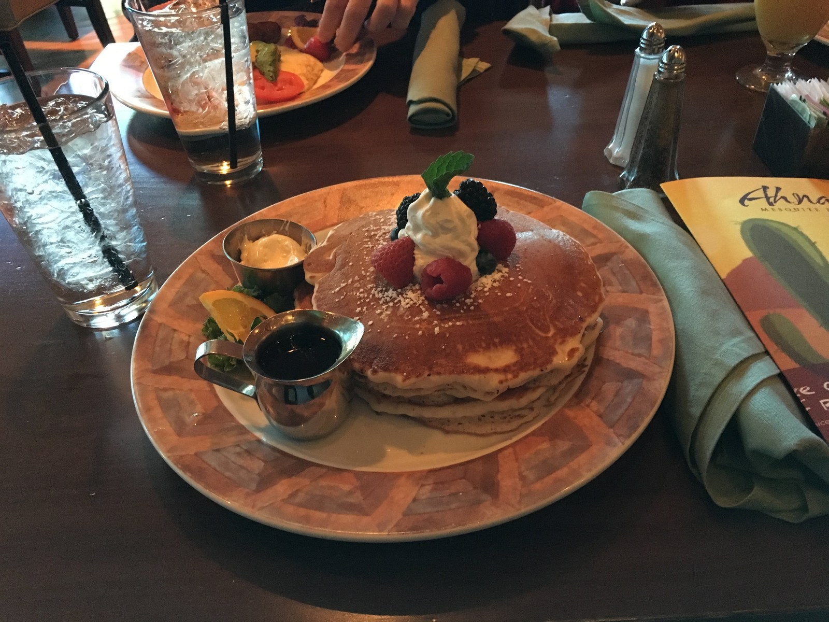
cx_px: 414
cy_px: 311
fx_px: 695
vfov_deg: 48.2
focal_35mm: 29
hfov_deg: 61.7
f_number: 2.2
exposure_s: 1/15
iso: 320
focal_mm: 4.15
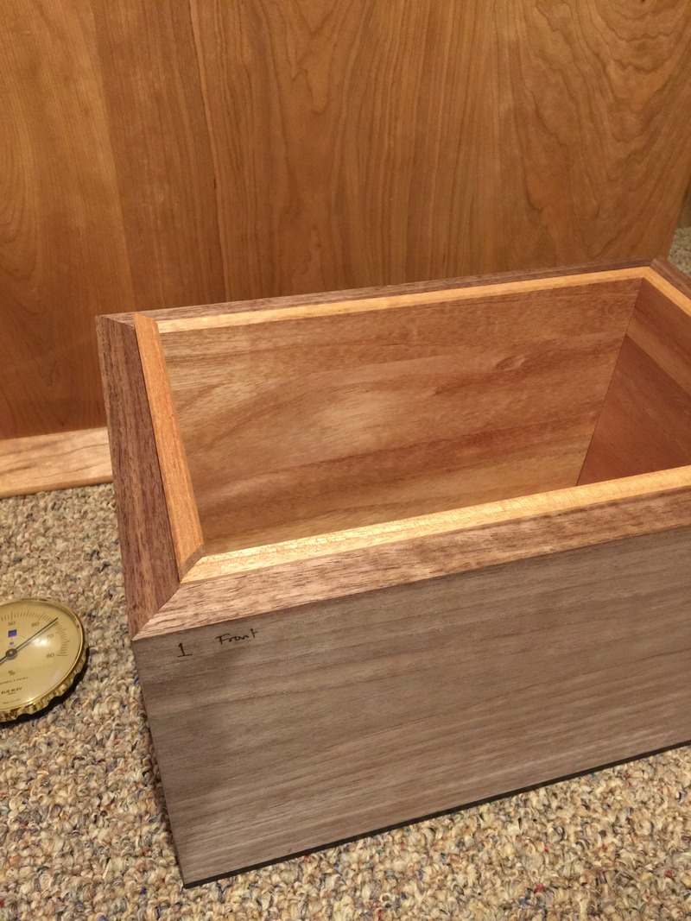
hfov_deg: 48.2
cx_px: 346
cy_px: 460
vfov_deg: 61.7
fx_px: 772
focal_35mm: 29
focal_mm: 4.15
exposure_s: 1/4
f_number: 2.2
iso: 80
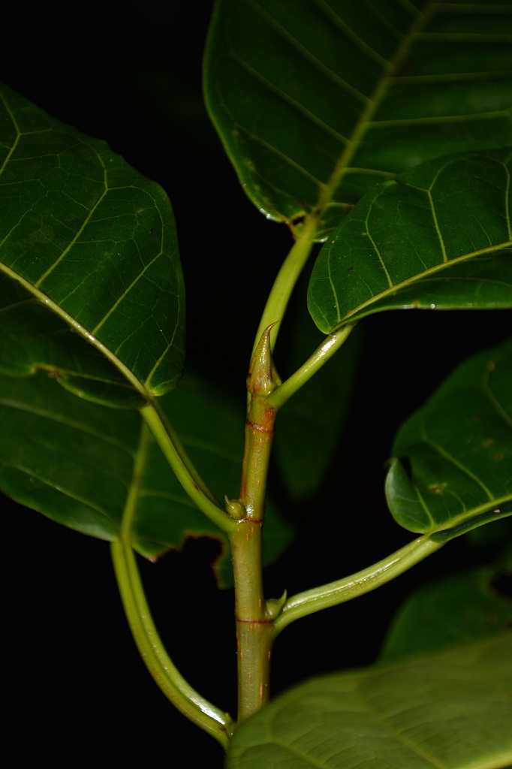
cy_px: 384
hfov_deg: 16.5
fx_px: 1761
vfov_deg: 24.6
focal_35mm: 82
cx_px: 256
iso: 200
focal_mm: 55
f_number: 5.6
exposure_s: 1/30
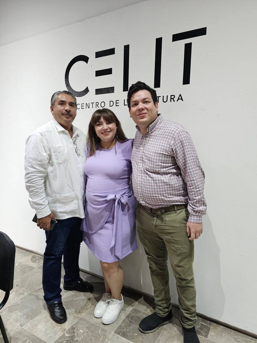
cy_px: 172
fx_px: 228
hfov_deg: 58.9
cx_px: 128
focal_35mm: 23
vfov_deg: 73.9
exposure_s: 1/60
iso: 640
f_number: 1.7
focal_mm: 6.3
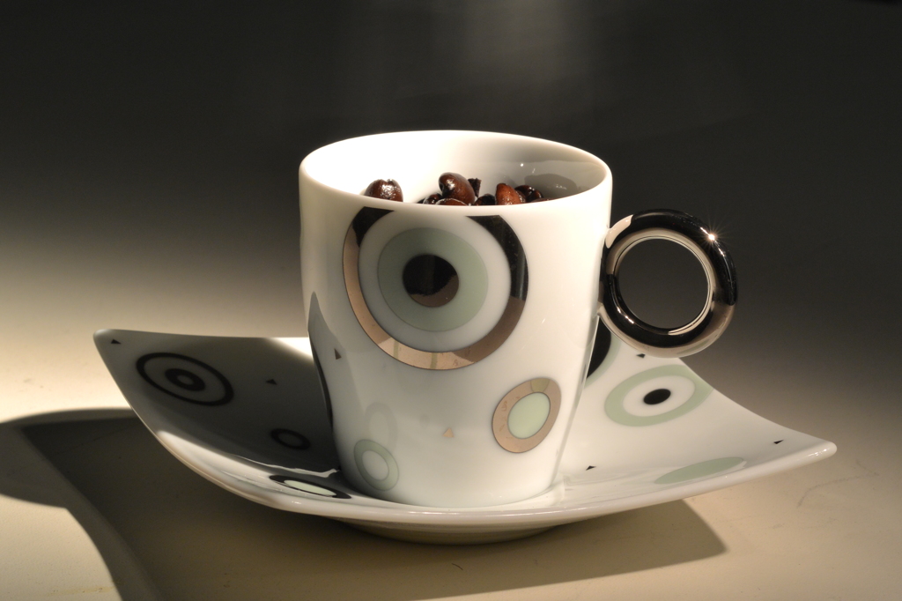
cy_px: 300
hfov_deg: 15.2
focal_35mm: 135
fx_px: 3381
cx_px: 451
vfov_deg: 10.2
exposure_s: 15
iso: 160
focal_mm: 50
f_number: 11
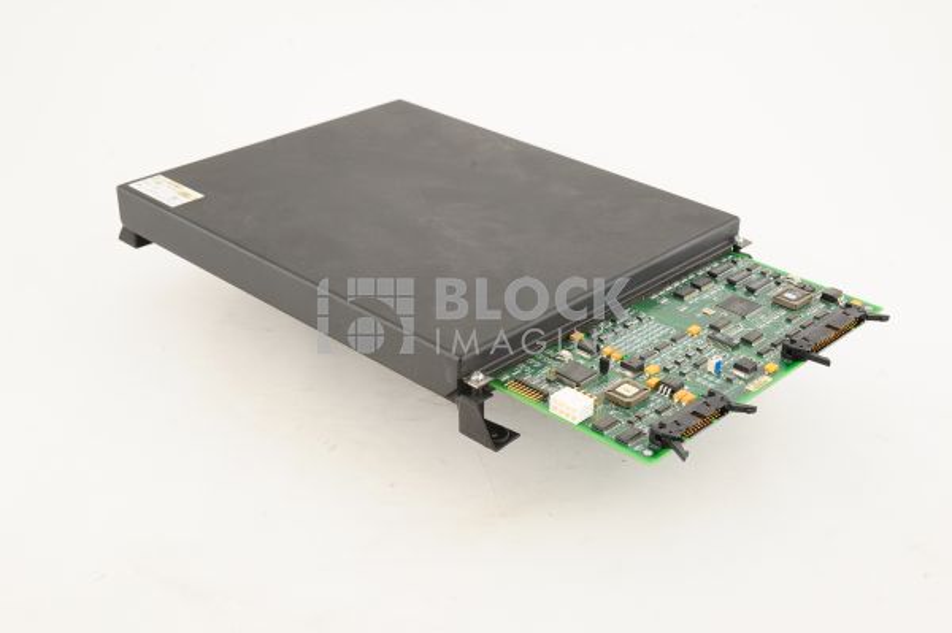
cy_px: 316
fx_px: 1321
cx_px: 476
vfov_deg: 26.9
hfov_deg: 39.6
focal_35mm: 50
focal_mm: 50
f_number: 10
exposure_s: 1/125
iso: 1600
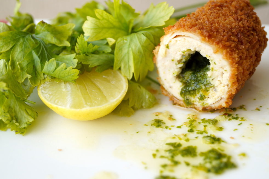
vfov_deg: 18.2
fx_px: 560
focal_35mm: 75
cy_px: 90
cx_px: 134
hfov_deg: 27.0
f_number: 5.6
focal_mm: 50
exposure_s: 1/80
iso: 100
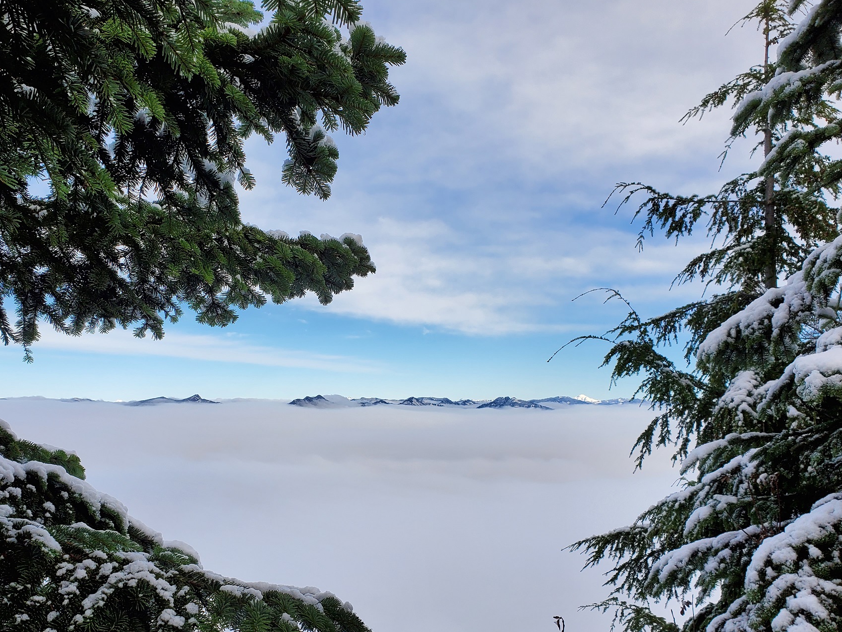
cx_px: 373
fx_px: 754
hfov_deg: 58.2
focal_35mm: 31
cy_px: 356
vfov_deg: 45.3
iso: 50
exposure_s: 1/1488
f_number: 2.4
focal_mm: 4.3
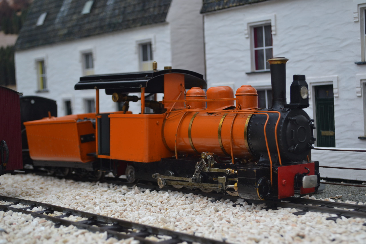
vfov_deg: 25.1
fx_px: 549
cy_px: 122
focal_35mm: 54
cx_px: 183
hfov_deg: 36.9
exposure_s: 1/125
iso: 160
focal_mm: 36
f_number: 5.6
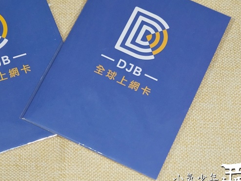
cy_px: 65
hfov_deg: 16.0
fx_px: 856
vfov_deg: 12.0
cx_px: 62
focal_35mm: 123
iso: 3200
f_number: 4
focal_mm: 52.4
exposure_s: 1/60
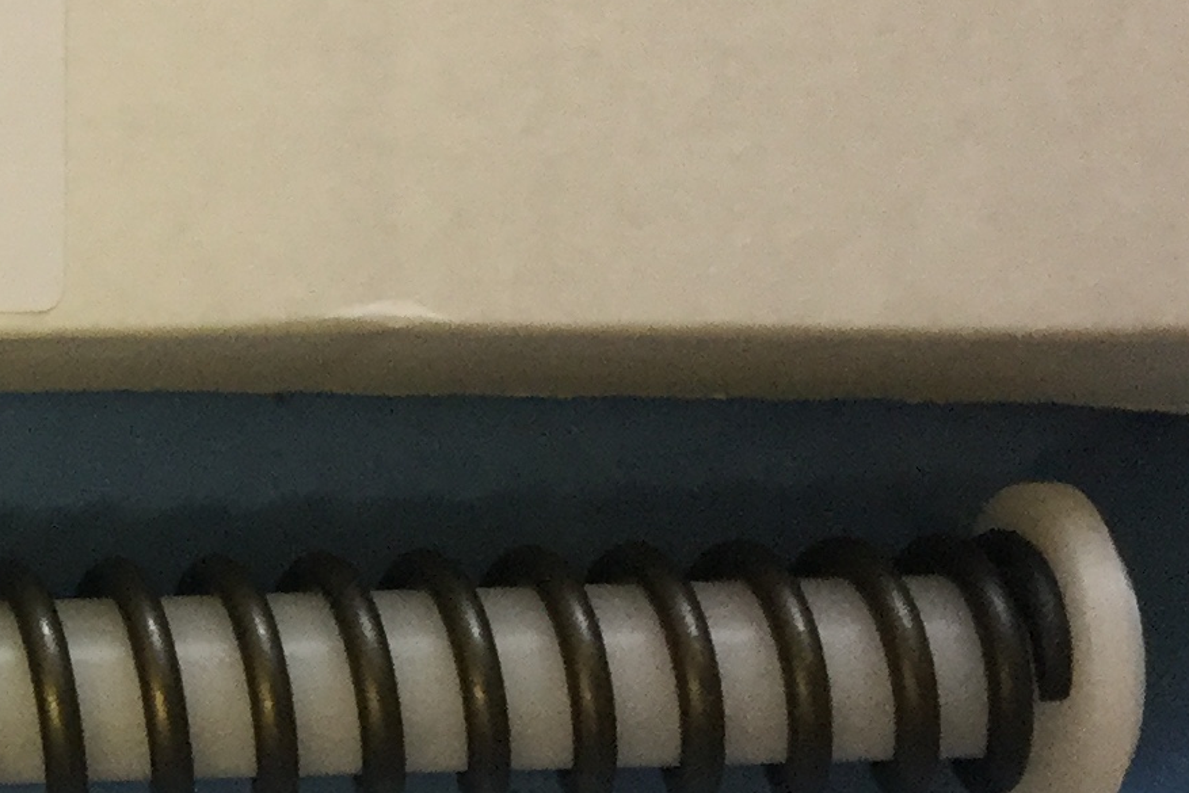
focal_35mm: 120
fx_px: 3964
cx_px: -527
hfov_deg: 15.8
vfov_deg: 11.4
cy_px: 571
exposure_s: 1/33
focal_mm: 3.3
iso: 64
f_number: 2.4
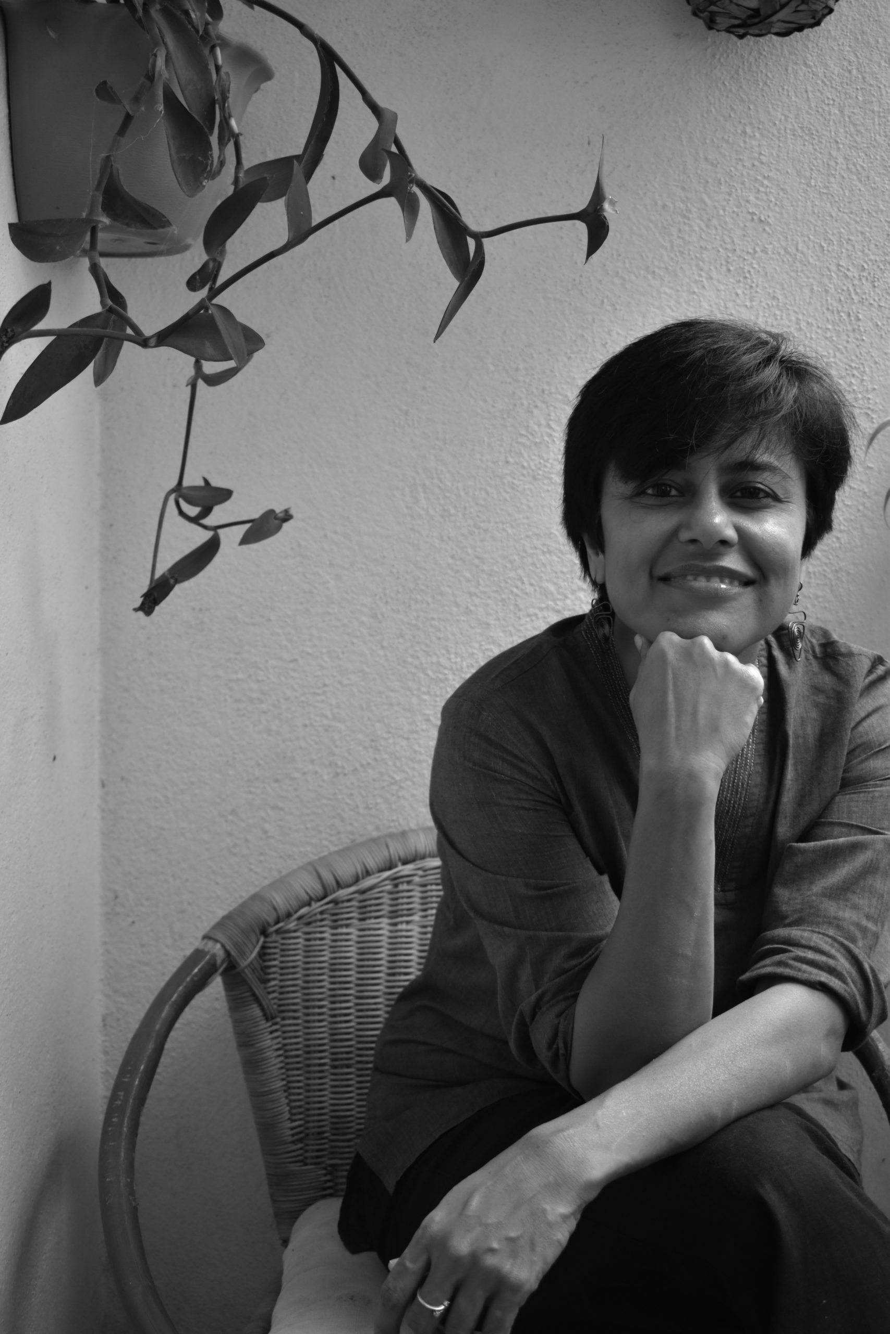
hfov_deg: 33.0
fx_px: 1502
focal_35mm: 40
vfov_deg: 47.9
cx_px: 445
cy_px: 667
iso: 800
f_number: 4
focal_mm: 27
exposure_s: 1/160
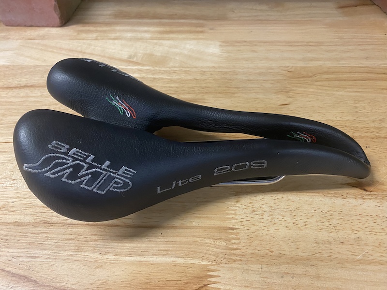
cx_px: 194
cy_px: 145
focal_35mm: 26
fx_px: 291
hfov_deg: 67.3
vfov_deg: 53.1
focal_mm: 4.25
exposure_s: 1/60
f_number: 1.8
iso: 320
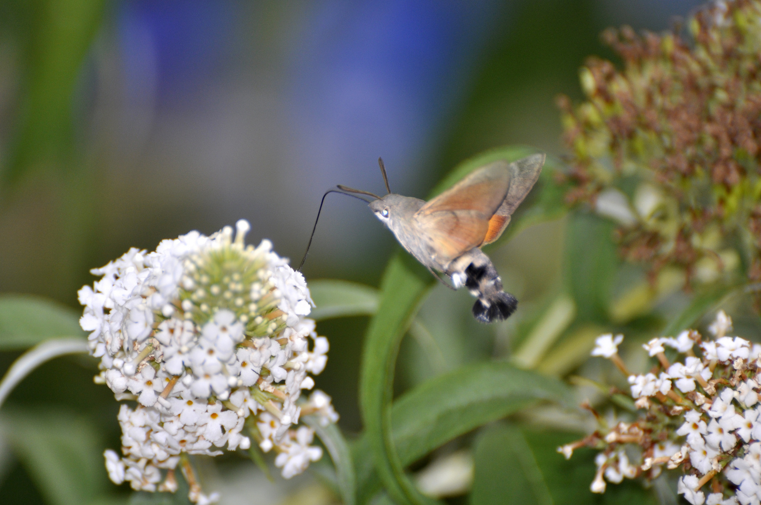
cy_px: 252
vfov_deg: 3.0
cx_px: 380
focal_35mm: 450
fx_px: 9501
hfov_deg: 4.6
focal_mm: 300
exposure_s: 1/200
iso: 400
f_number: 5.6
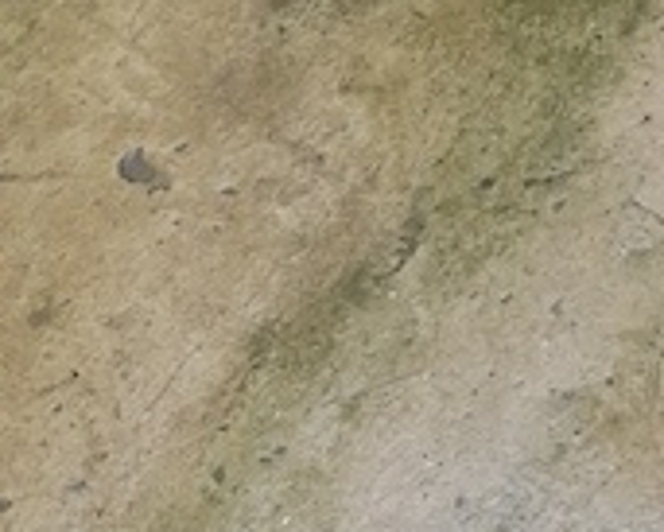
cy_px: -948
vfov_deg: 10.5
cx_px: 924
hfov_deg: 15.8
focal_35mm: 114
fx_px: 2242
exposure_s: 1/50
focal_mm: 4.6
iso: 40
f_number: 2
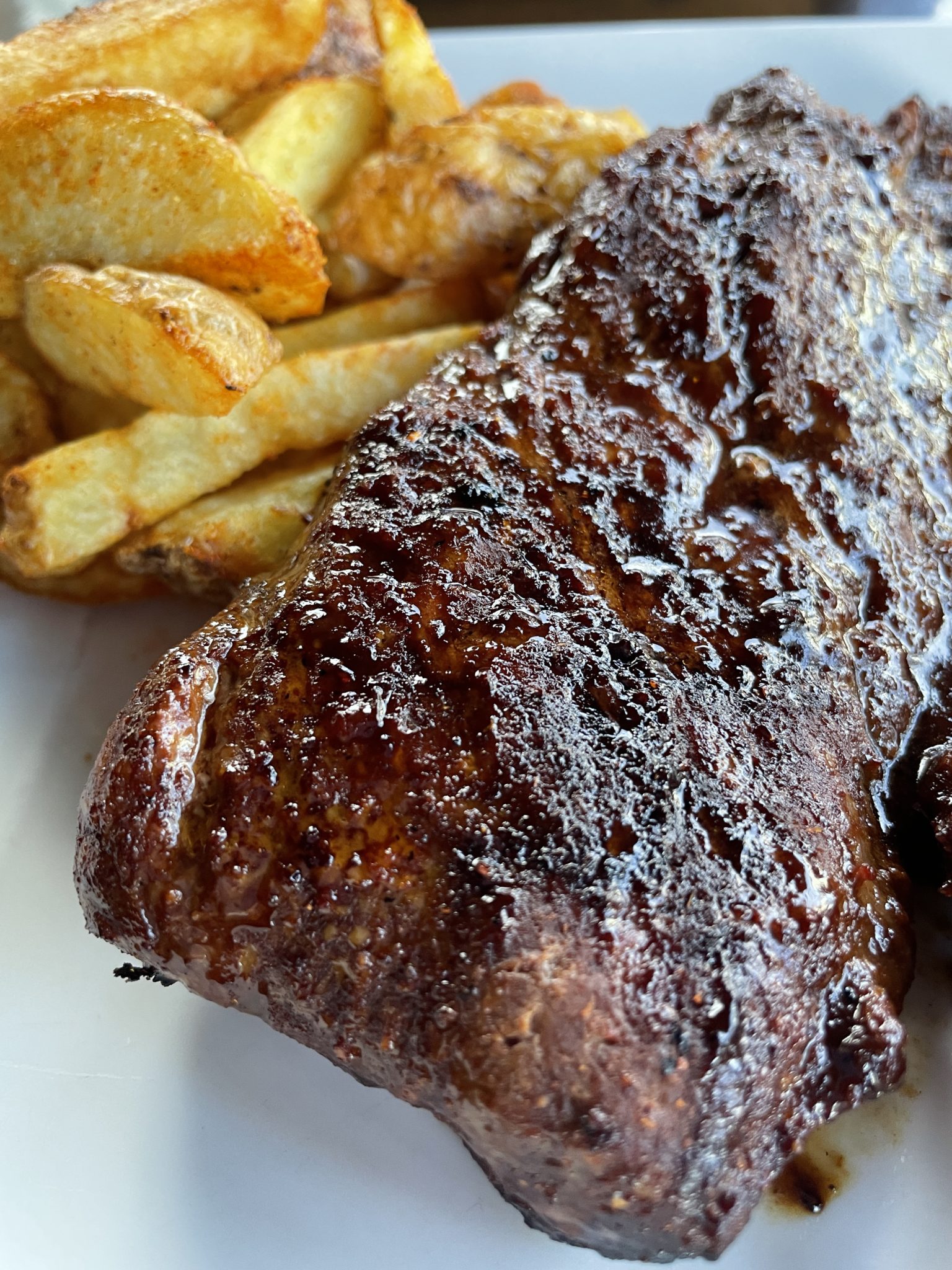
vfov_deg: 67.3
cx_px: 476
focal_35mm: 26
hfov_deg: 53.1
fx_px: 953
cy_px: 635
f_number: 1.6
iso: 125
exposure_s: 1/60
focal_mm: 4.2
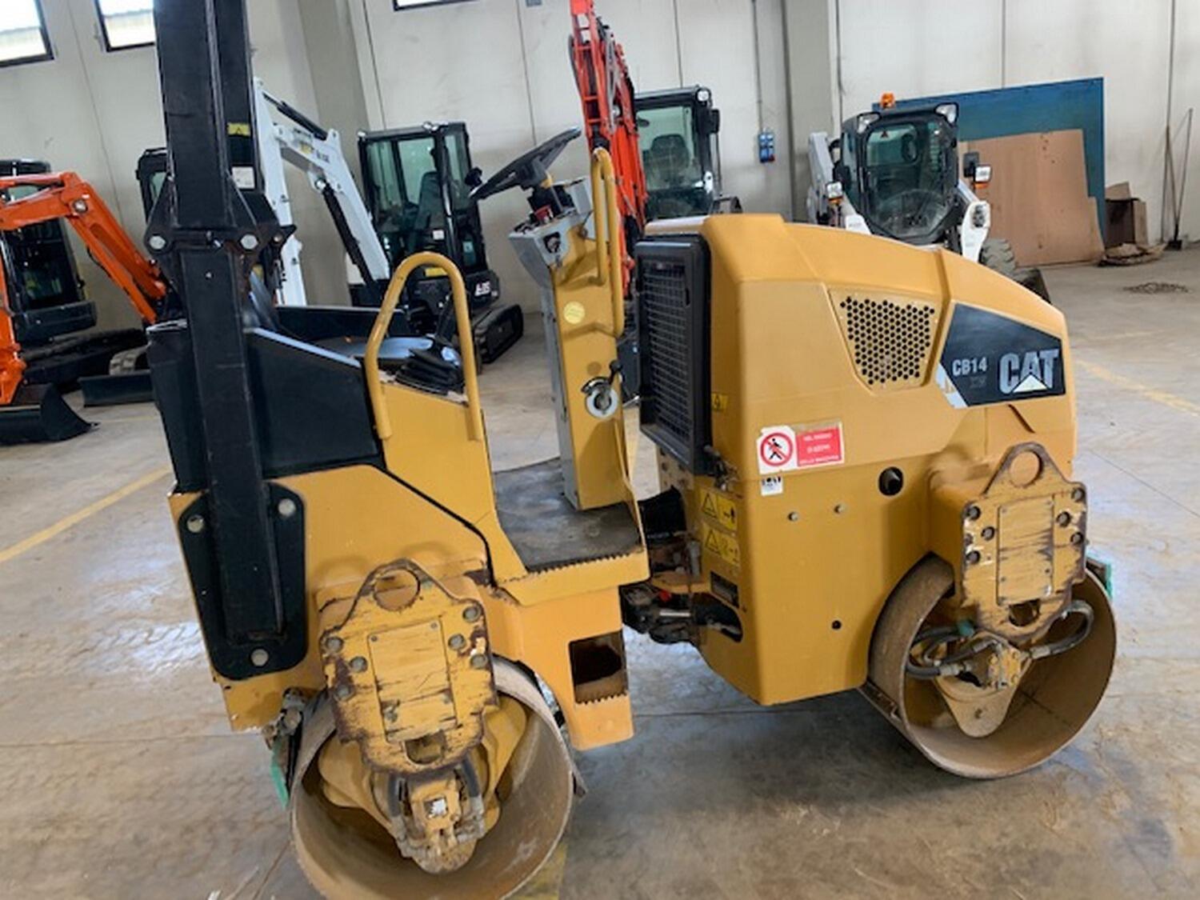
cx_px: 600
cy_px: 450
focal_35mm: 26
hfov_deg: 67.3
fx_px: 901
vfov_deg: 53.1
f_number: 1.8
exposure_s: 1/60
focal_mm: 4.25
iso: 200
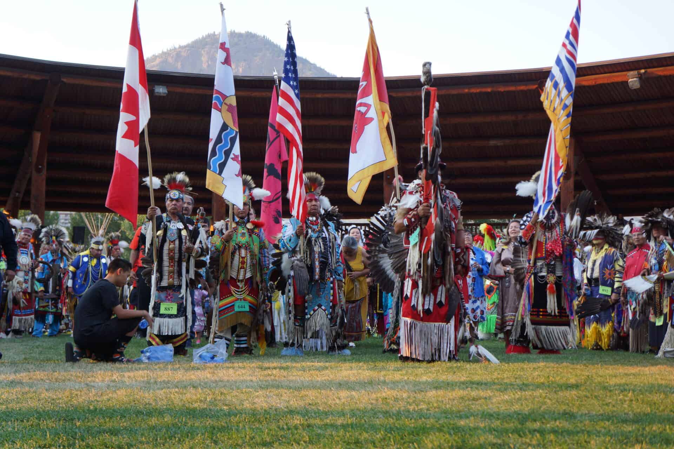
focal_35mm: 54
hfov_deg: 36.9
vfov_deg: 25.1
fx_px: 1011
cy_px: 224
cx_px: 337
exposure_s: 1/60
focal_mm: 36
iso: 100
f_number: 4.5
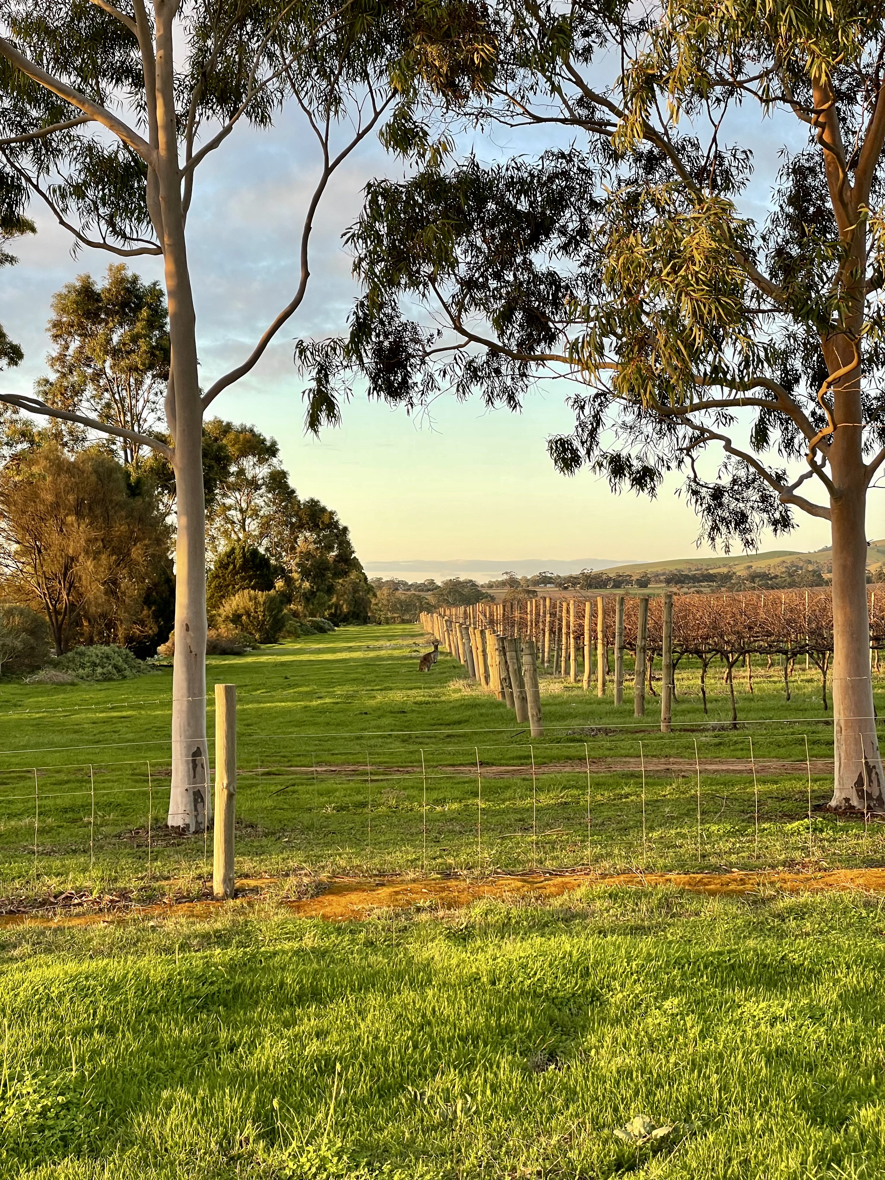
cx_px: 442
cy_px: 590
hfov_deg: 28.0
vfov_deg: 36.8
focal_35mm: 52
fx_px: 1773
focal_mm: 6
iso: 25
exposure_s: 1/110
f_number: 2
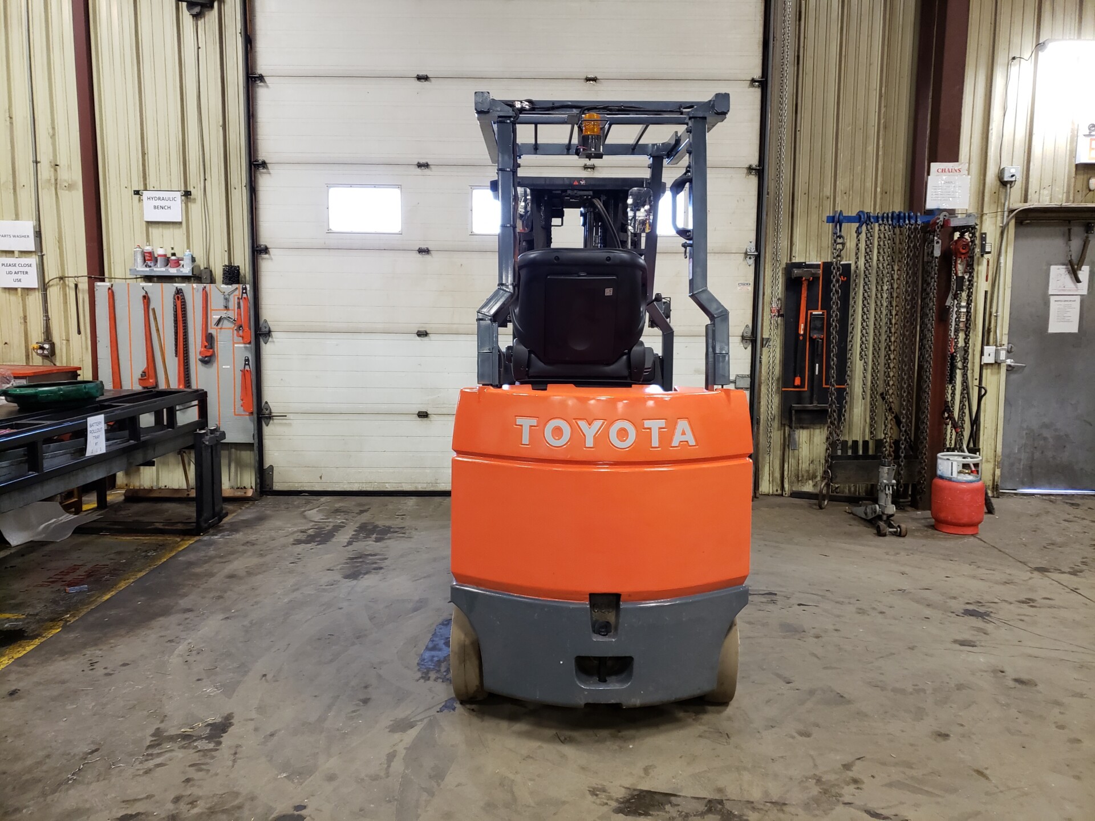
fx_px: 822
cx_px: 548
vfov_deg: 53.1
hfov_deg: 67.3
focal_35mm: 26
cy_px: 410
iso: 320
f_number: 1.5
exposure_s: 1/60
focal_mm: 4.3
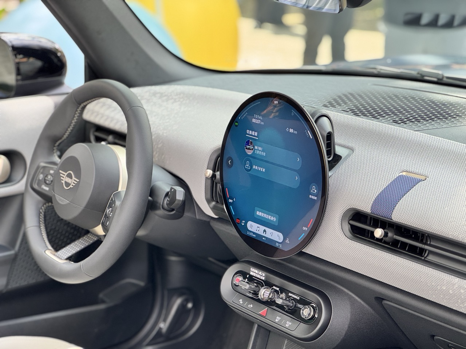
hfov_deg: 25.3
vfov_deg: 19.1
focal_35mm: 77
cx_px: 233
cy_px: 174
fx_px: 1037
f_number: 2.8
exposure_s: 1/99
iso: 125
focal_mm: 9
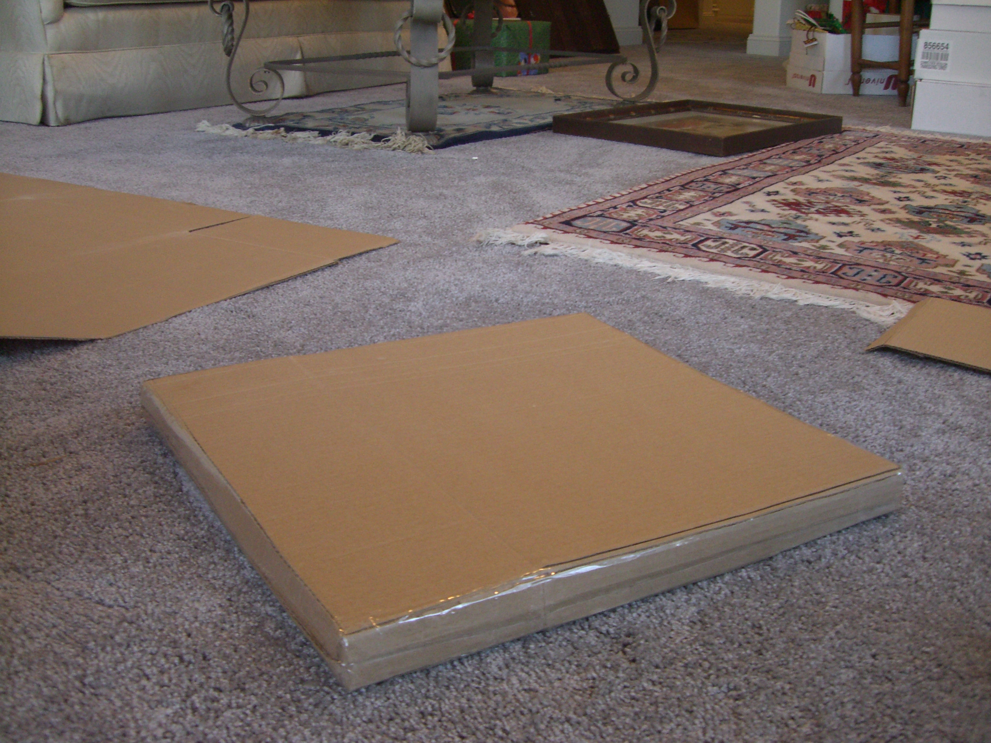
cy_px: 372
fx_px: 1088
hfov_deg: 49.0
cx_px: 496
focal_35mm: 38
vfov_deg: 37.7
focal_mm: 6.2
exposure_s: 1/60
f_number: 2.7
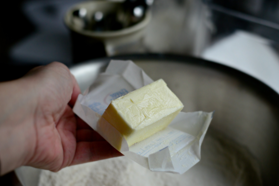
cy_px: 103
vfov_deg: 24.2
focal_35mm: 56
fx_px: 434
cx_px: 149
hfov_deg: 35.6
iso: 1800
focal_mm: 50
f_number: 2.8
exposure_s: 1/500
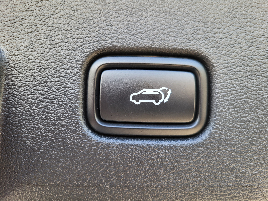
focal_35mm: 26
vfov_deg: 53.1
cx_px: 134
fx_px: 201
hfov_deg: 67.3
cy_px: 100
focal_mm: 5.4
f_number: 1.8
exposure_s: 1/100
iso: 100
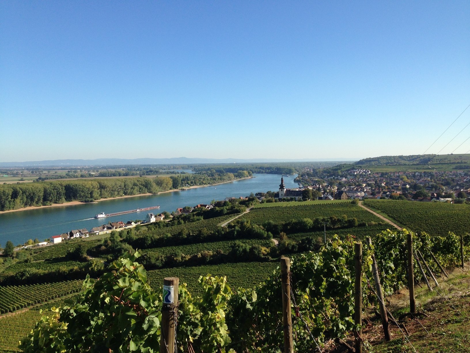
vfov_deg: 42.9
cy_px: 176
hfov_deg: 55.4
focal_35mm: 33
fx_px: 448
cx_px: 235
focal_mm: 4.12
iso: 50
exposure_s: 1/1323
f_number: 2.4
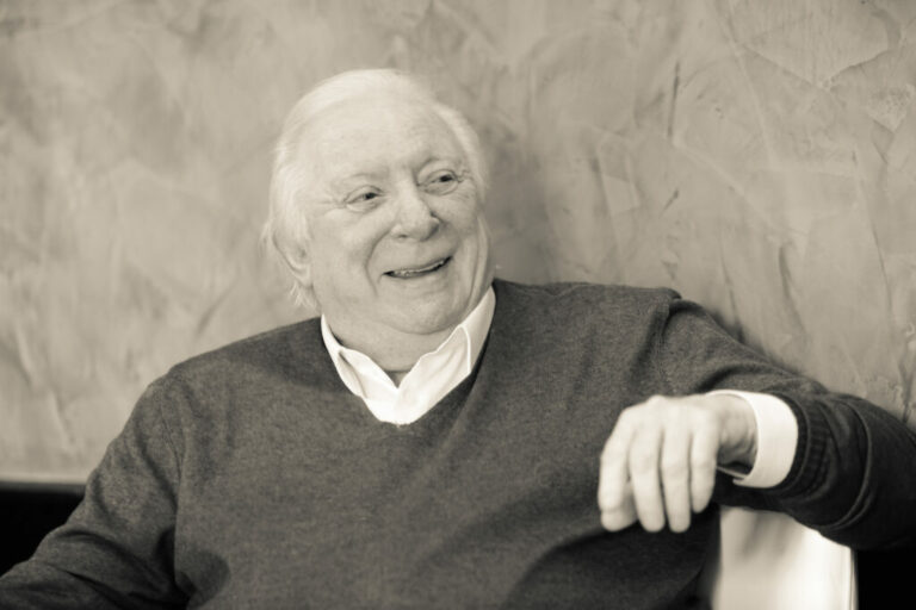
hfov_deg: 14.2
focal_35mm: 145
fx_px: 3689
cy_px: 305
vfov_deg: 9.5
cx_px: 458
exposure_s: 1/25
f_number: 2.8
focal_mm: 145
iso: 1600
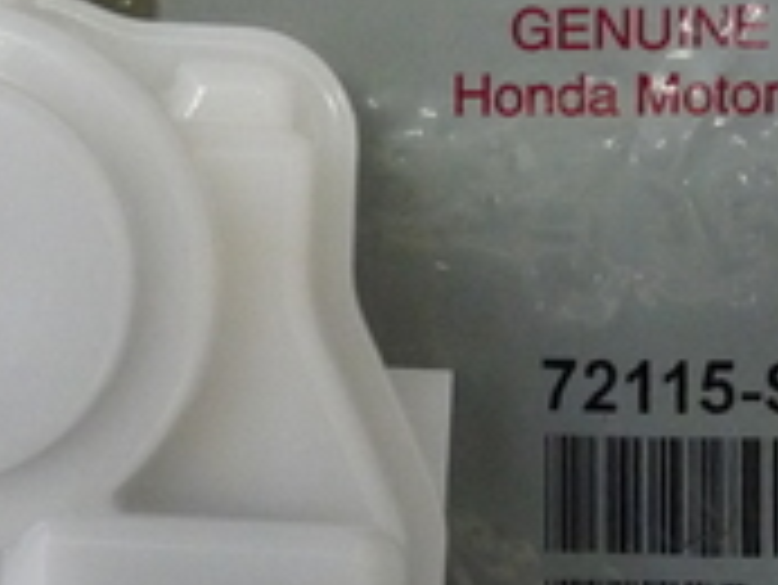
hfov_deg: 19.6
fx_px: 2249
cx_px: 373
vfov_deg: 14.7
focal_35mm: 100
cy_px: 450
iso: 400
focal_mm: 4.8
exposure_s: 1/30
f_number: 2.8
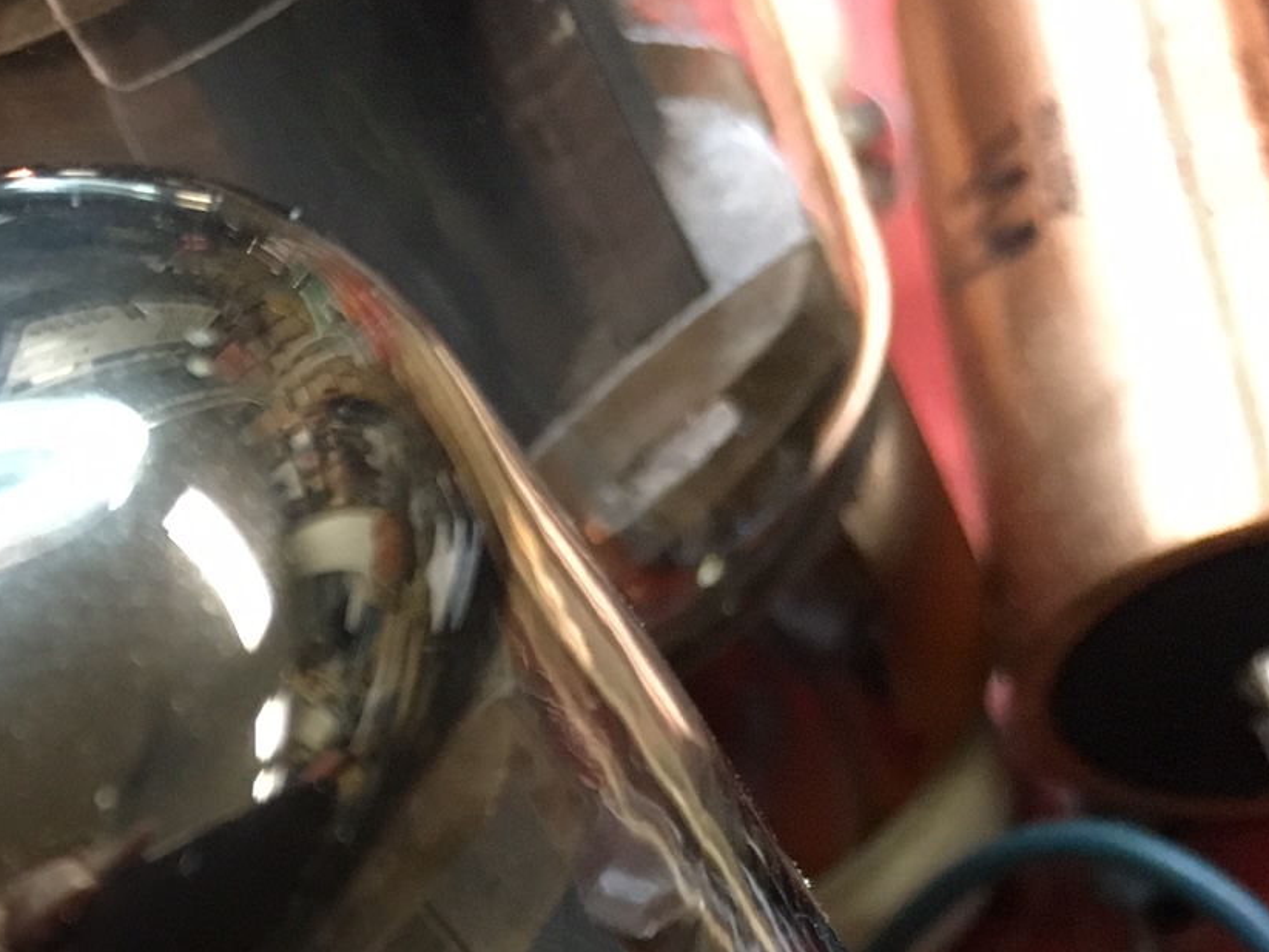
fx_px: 2604
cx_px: -254
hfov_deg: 24.7
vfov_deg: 19.9
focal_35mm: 71
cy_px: 1009
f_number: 2.2
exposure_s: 1/33
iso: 250
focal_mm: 4.15
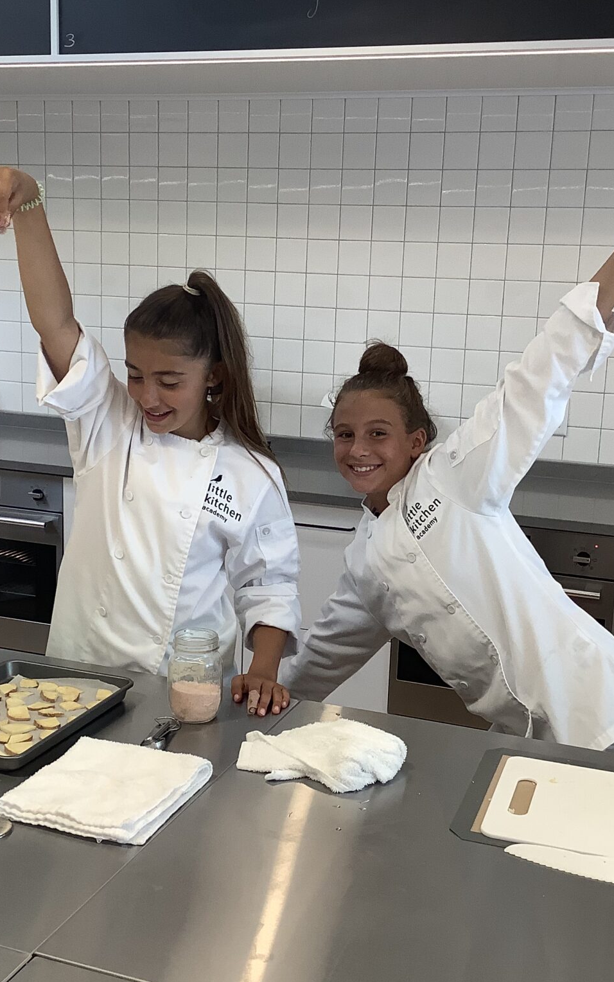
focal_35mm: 44
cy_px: 491
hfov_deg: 29.2
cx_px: 291
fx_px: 1178
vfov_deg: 45.3
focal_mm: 3.3
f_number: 2.4
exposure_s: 1/60
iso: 64
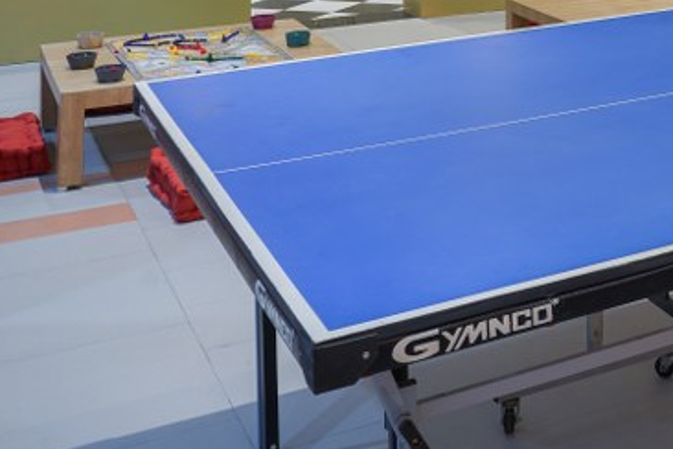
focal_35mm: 70
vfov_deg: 17.2
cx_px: 886
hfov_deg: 24.9
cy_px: -258
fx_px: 1309
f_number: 10
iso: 100
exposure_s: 1/1.6
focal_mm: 20
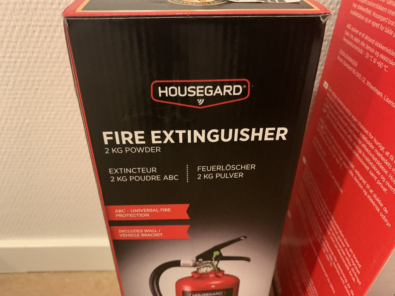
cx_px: 198
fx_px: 297
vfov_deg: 53.1
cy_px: 148
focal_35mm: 26
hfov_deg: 67.3
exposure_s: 1/25
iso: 400
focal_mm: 4.25
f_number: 1.8
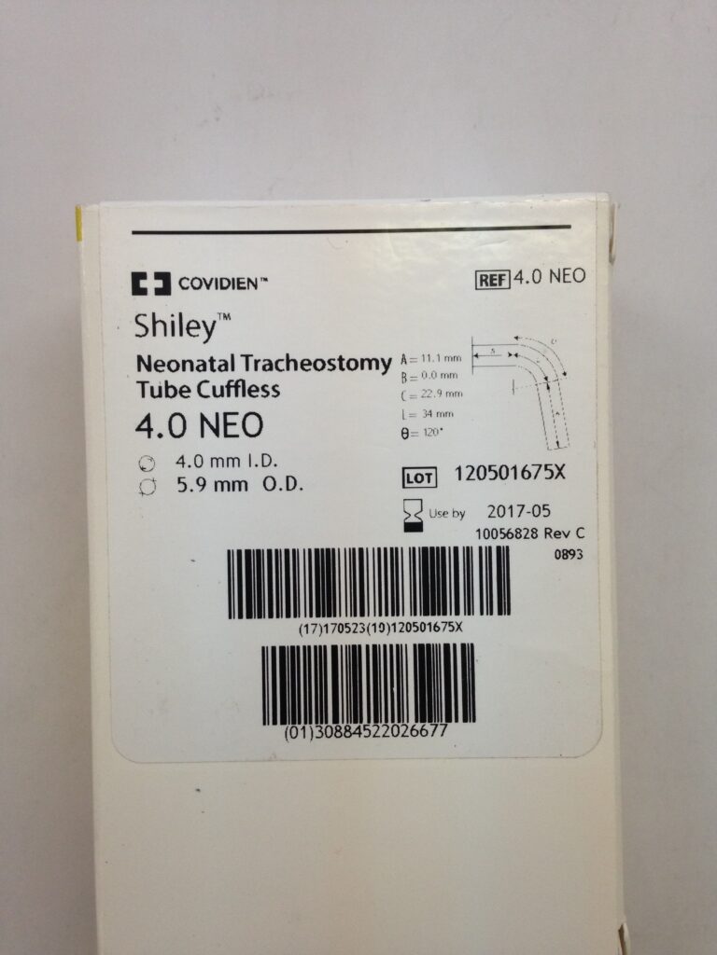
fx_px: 911
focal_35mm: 33
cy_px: 478
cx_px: 358
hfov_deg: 42.9
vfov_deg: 55.4
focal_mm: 4.12
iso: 80
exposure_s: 1/120
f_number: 2.4
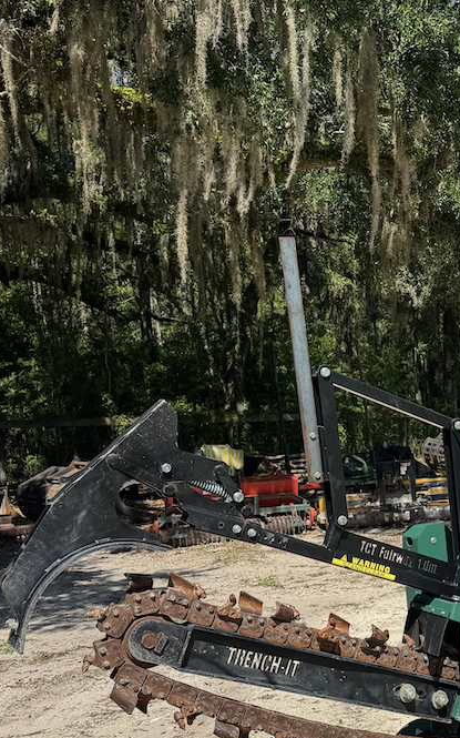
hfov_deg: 24.9
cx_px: 471
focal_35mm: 49
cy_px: 444
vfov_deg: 40.9
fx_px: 984
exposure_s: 1/5348
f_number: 1.78
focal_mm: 6.76
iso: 80
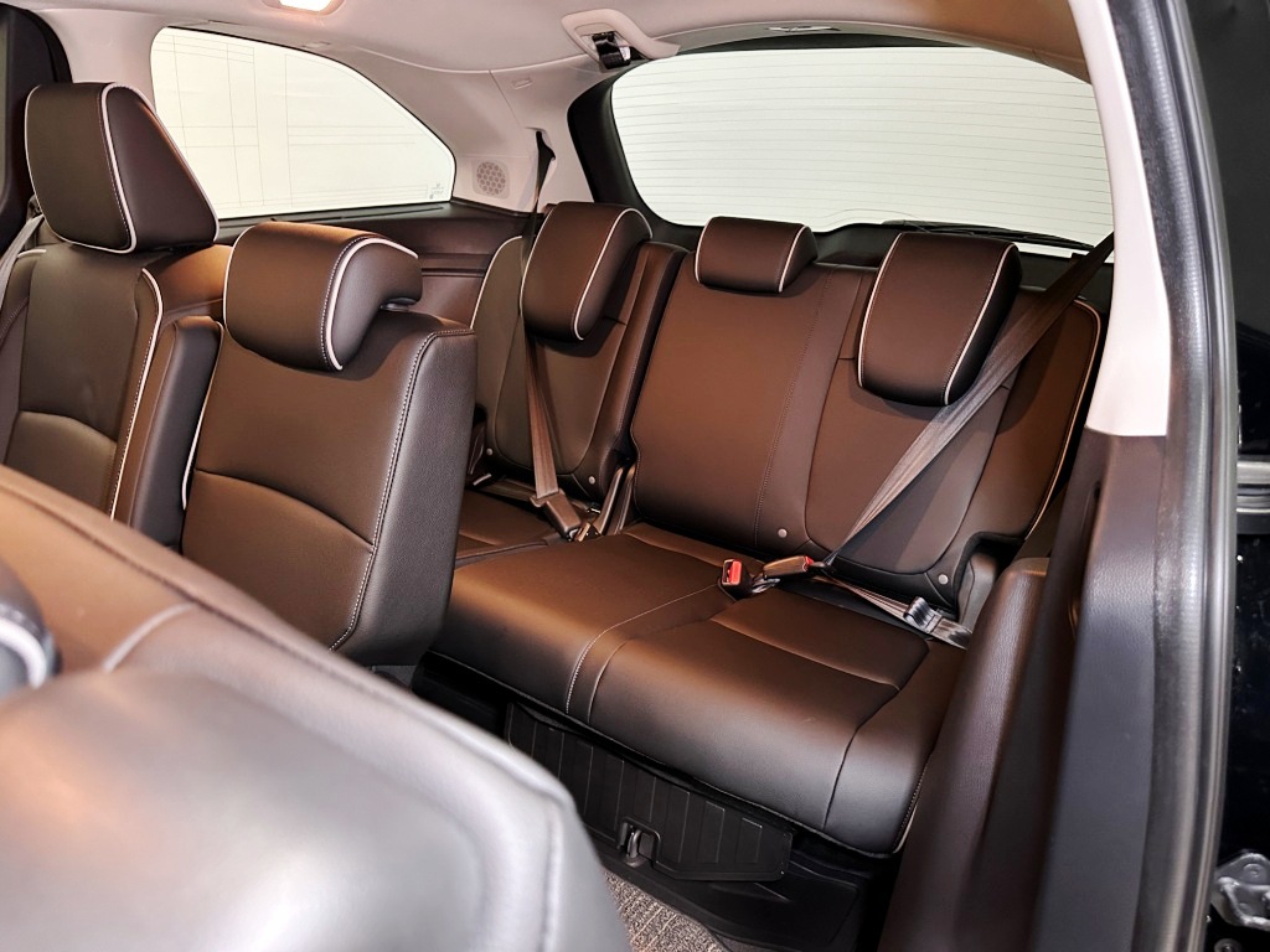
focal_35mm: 24
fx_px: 881
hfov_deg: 71.6
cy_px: 476
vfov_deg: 56.8
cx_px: 635
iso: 1000
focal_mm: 6.86
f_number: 1.78
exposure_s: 1/30
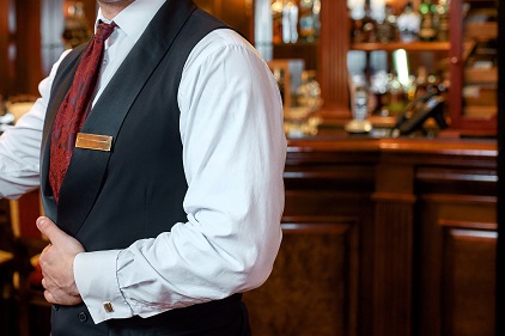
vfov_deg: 16.4
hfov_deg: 24.1
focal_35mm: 83
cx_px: 91
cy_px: 102
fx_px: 1164
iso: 400
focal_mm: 35
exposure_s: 1/60
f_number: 2.8
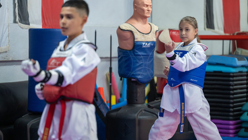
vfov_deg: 10.0
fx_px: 796
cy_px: 62
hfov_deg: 17.7
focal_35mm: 121
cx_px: 124
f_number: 2.8
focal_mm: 115
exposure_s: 1/400
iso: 3200
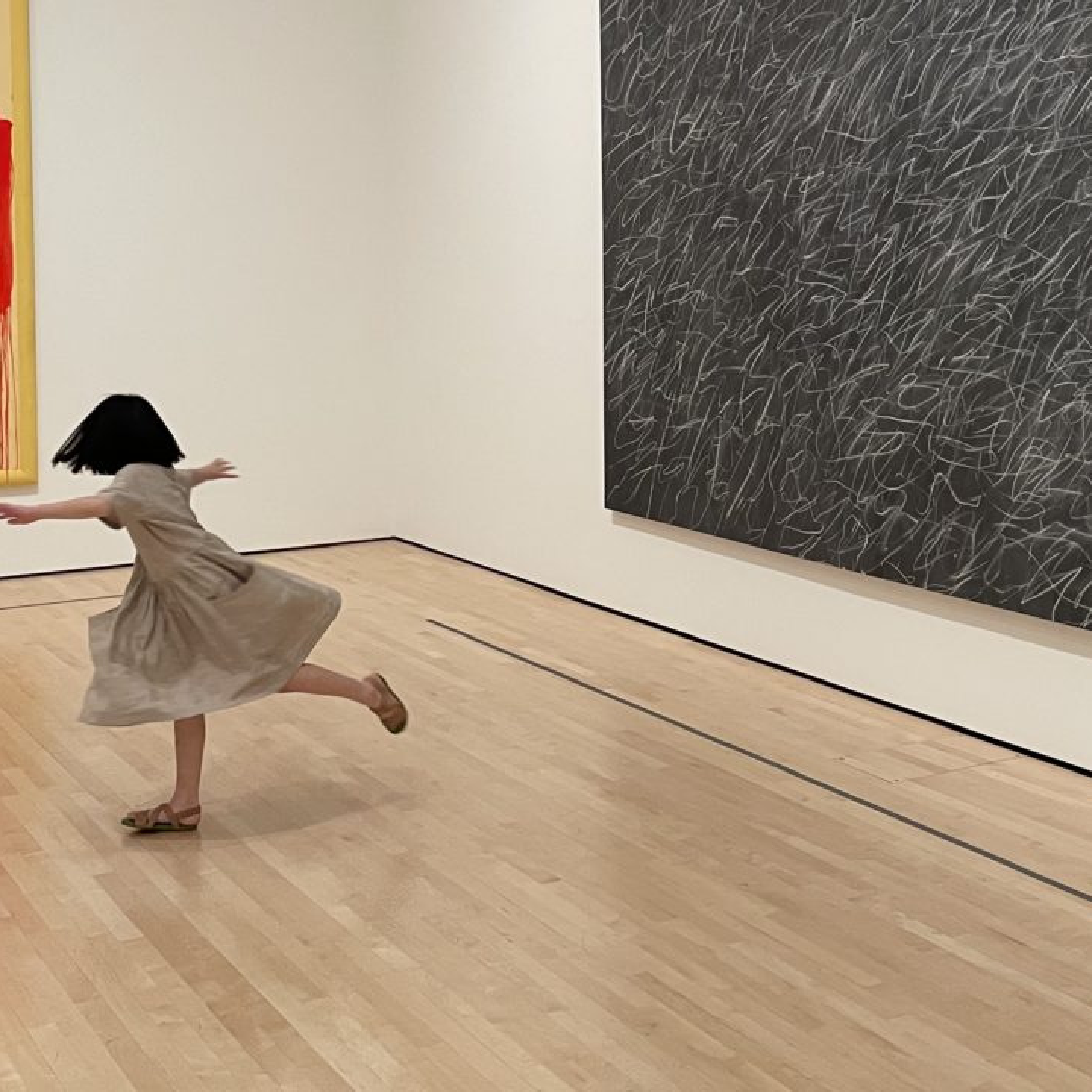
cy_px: 340
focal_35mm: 49
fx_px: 1749
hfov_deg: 34.6
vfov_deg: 34.3
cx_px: 626
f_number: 1.6
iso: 160
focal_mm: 4.2
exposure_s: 1/60
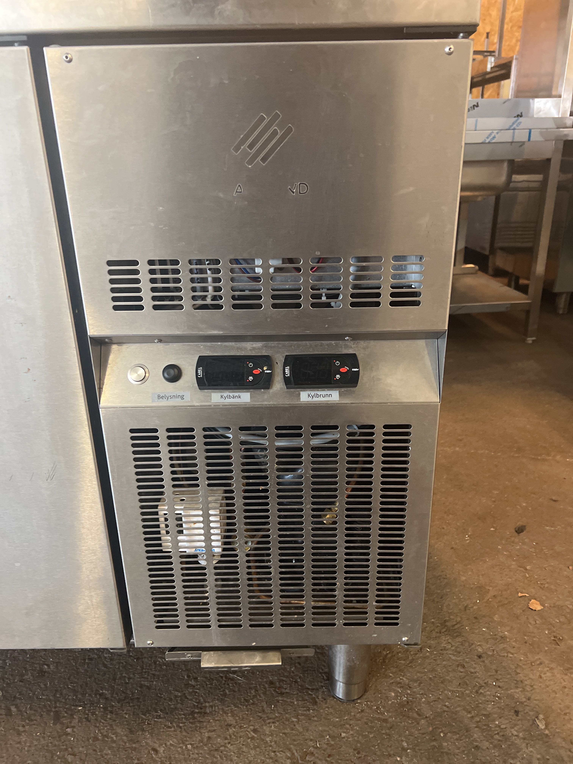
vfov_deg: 67.3
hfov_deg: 53.1
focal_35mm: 26
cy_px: 382
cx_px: 286
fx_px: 574
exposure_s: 1/33
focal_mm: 5.7
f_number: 1.5
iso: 400
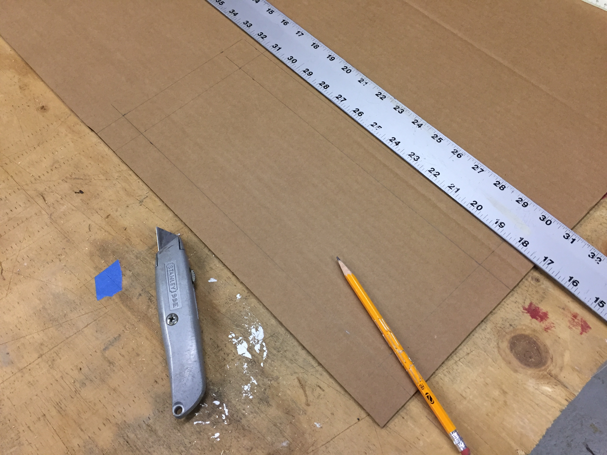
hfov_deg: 61.7
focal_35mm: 29
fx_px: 509
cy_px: 228
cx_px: 304
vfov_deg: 48.2
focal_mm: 4.15
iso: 125
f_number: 2.2
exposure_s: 1/30
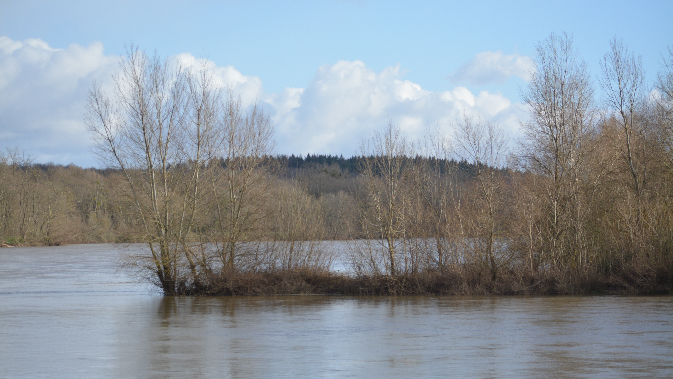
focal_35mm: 111
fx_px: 1981
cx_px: 334
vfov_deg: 10.9
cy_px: 203
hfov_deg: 19.3
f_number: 4.5
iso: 400
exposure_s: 1/2000
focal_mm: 70
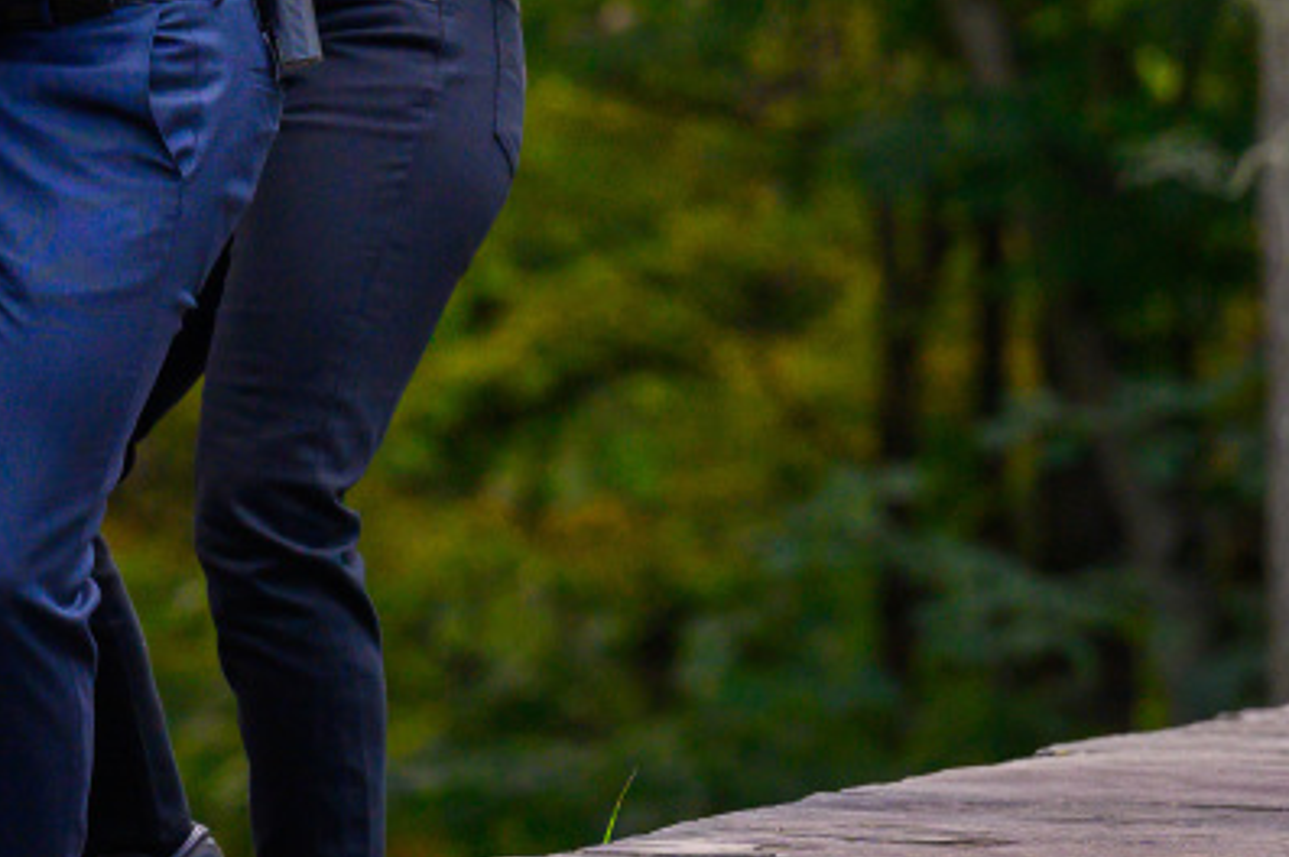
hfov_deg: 3.4
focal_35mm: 604
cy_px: -162
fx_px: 21608
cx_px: -419
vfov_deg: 2.3
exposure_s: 1/500
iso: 3200
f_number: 5.6
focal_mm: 200
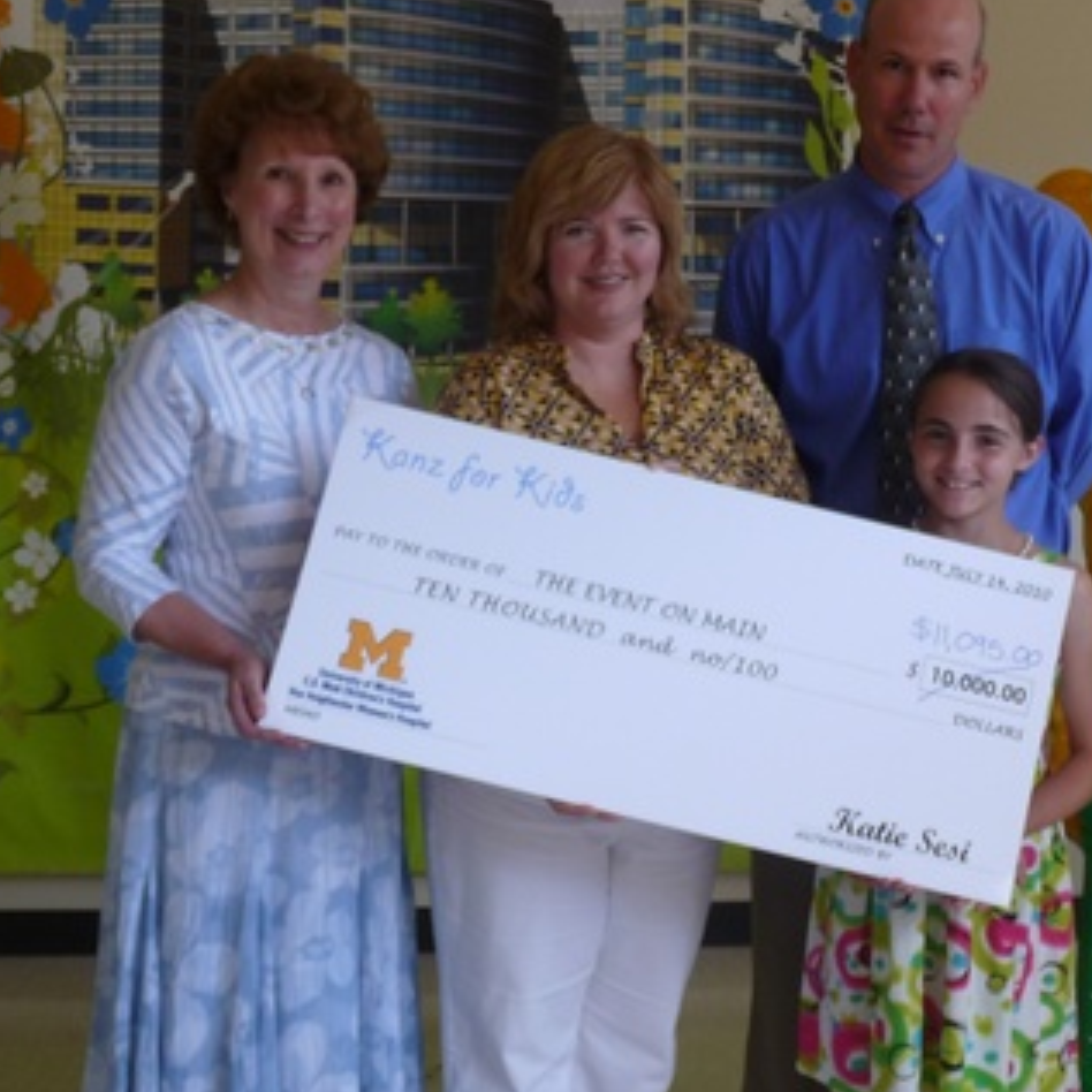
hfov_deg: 24.3
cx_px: 594
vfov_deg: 24.3
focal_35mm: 71
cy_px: 619
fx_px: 2534
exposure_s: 1/50
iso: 100
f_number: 4
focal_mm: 7.1
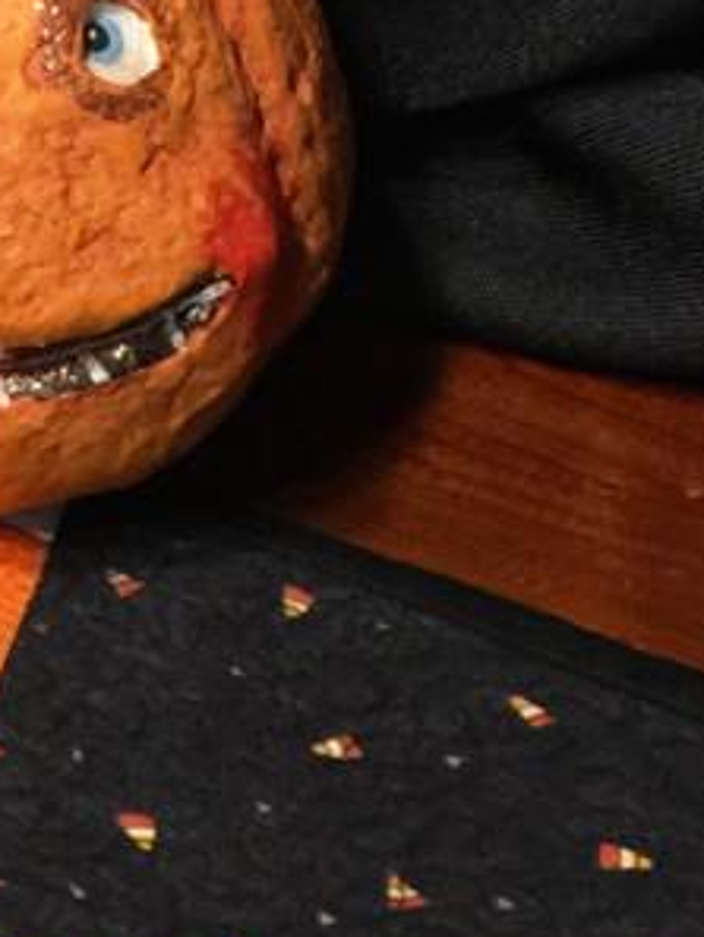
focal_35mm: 156
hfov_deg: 8.9
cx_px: -814
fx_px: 4227
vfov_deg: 12.3
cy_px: -284
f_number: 2.2
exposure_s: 1/17
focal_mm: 4.15
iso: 100
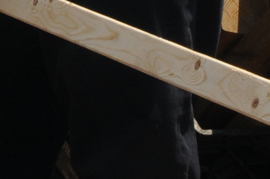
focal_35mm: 395
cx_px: -7
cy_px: -332
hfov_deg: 5.2
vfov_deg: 3.4
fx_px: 2959
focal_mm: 34
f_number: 11
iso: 250
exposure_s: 1/250
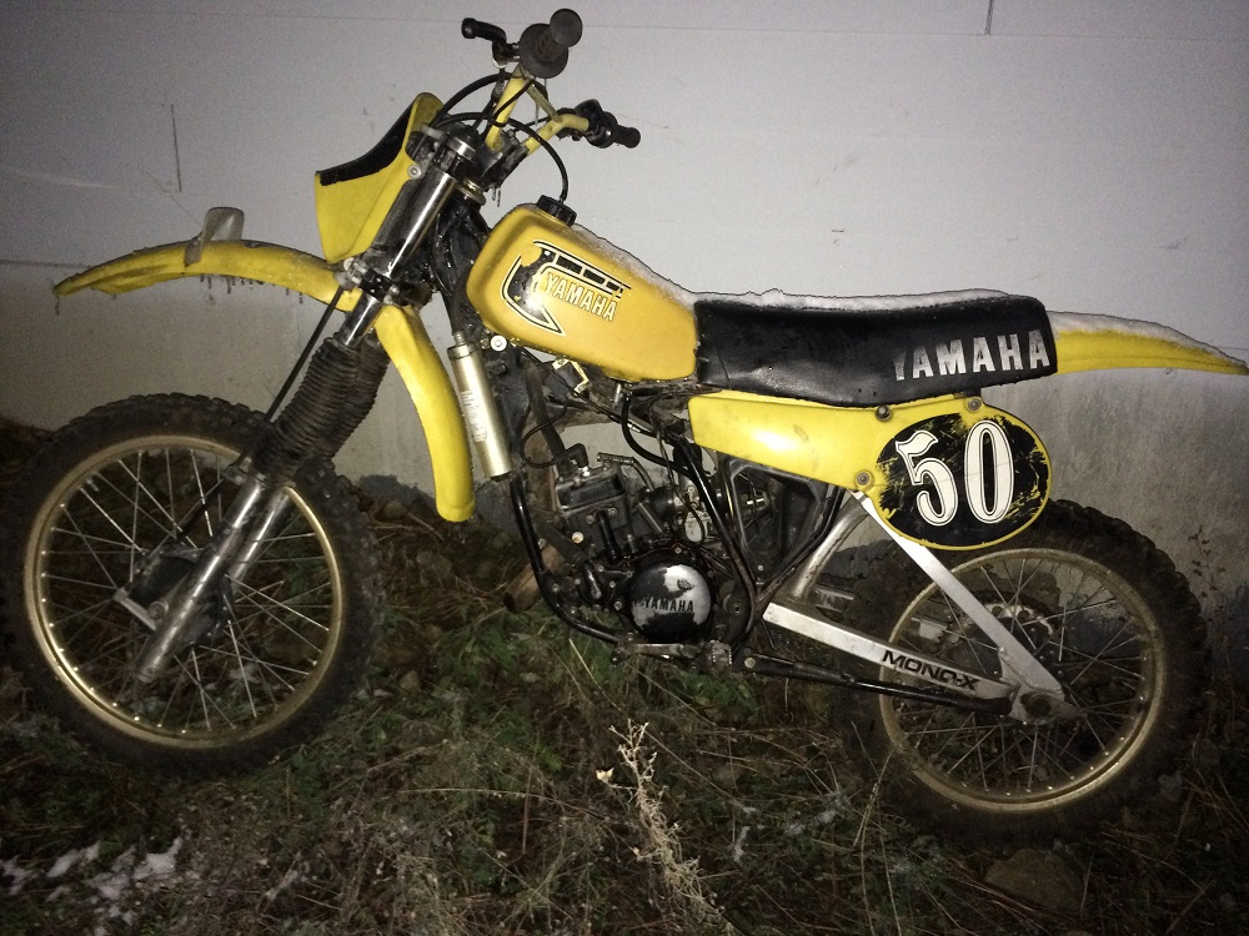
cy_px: 468
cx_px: 624
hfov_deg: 60.0
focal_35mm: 30
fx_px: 1082
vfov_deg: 46.8
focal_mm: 4.12
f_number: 2.2
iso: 400
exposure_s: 1/16
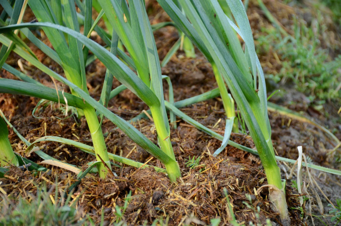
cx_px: 170
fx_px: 1276
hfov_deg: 15.2
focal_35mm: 135
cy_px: 113
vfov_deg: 10.1
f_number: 6.3
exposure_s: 1/160
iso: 400
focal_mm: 90
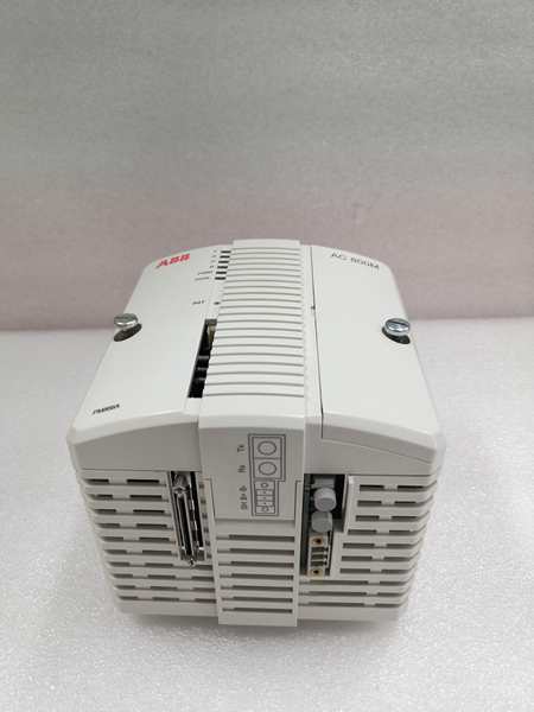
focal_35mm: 27
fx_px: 555
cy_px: 356
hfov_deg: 51.4
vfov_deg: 65.3
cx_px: 267
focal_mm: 3.95
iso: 160
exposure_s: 1/50
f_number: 1.8
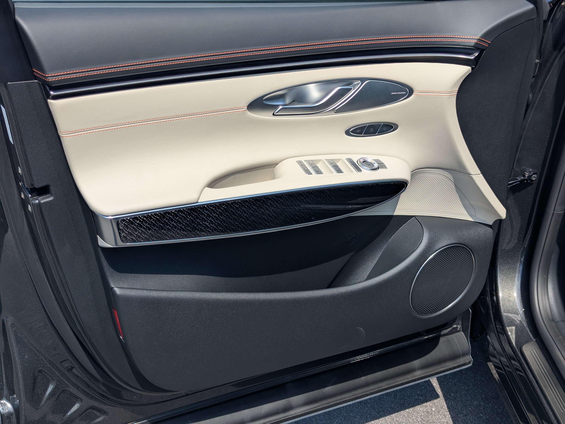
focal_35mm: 48
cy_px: 212
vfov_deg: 30.3
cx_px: 282
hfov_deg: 39.7
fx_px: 783
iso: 68
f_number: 1.85
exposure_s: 1/2304
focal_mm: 6.81
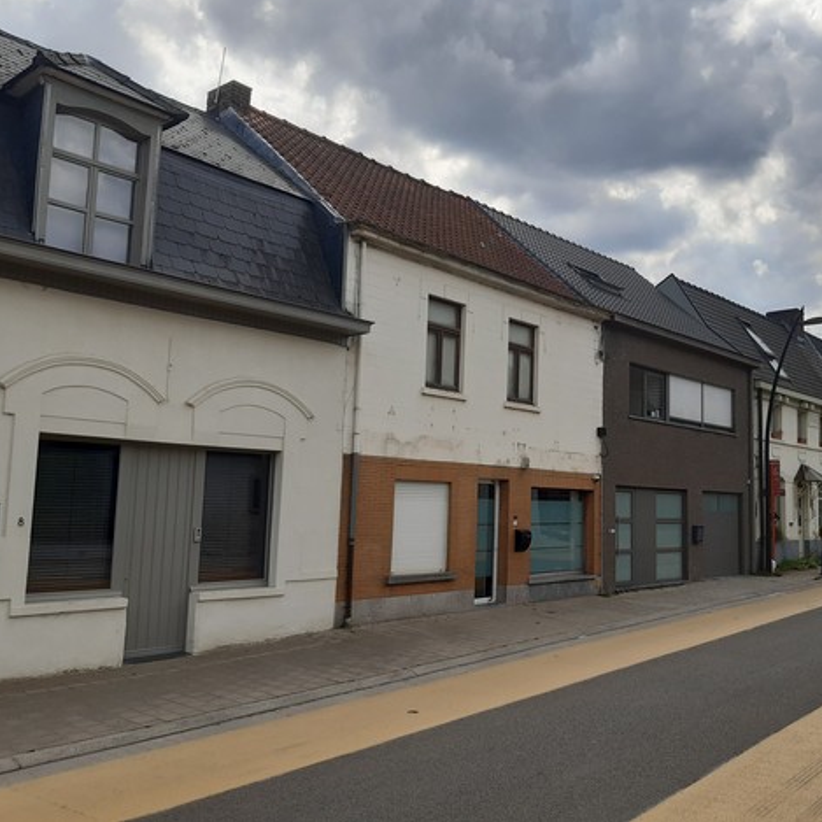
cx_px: 483
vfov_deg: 52.5
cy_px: 407
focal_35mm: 31
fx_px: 833
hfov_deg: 52.3
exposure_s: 1/1912
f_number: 1.7
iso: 40
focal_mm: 3.92
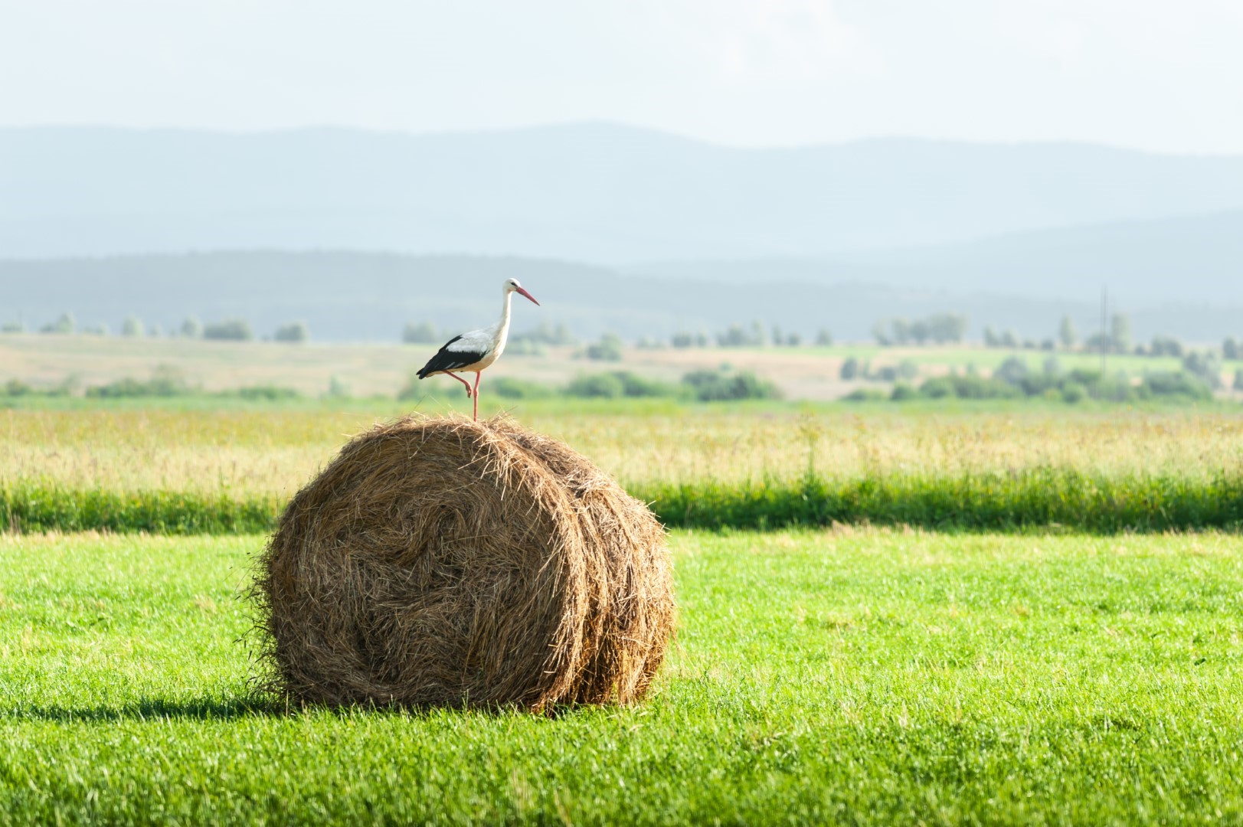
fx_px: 10352
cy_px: 414
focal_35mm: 300
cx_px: 622
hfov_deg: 6.9
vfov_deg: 4.6
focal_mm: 300
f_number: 5.6
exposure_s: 1/500
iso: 200
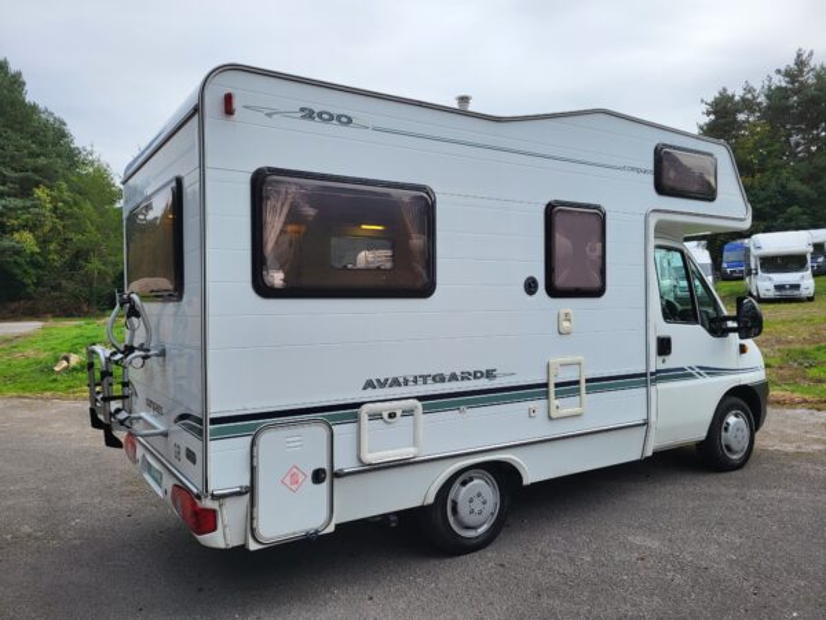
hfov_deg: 67.3
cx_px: 413
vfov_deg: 53.1
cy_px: 310
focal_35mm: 26
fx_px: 620
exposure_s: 1/1238
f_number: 1.8
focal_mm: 5.4
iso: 40
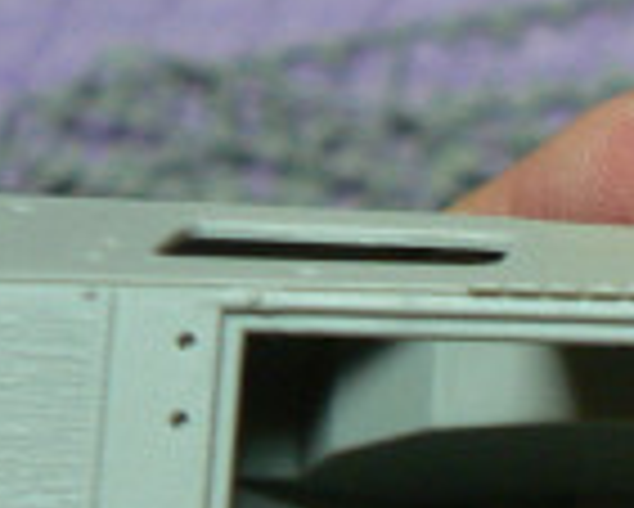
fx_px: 2986
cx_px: 1187
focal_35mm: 159
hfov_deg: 11.2
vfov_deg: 9.4
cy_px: 782
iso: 200
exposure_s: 1/30
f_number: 2.8
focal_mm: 6
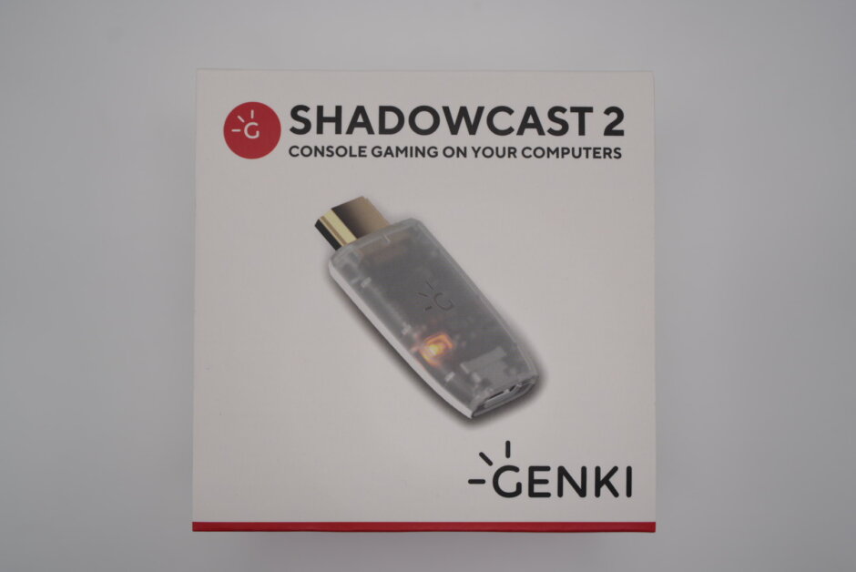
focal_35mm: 35
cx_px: 428
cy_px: 286
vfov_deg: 37.9
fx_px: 833
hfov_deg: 54.4
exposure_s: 1/80
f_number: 4
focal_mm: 35
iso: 100
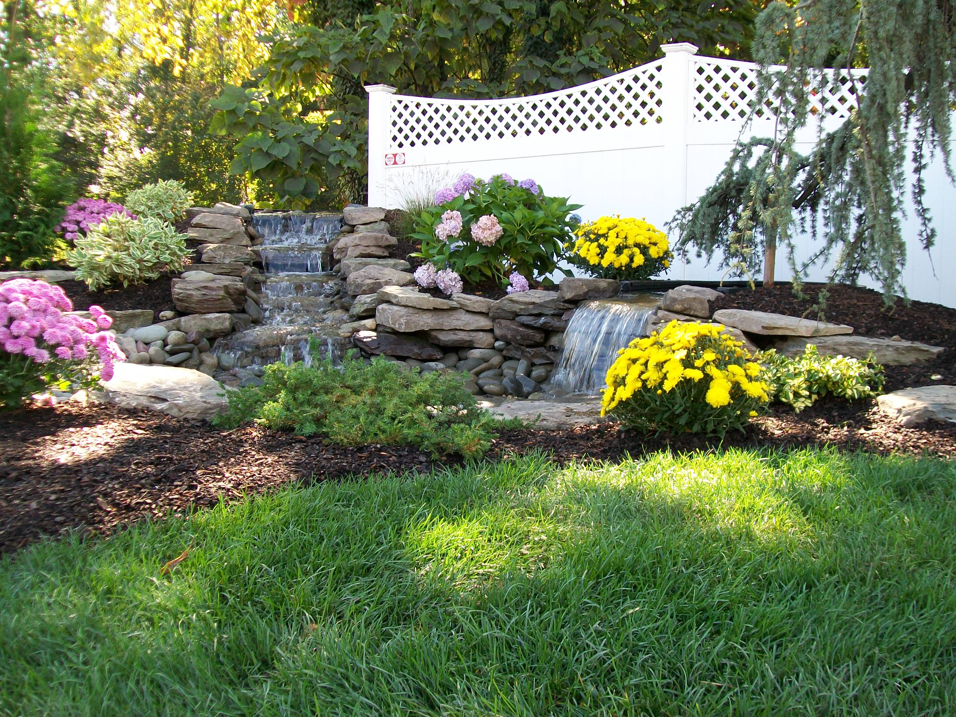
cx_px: 478
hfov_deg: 51.4
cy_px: 358
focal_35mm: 36
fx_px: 994
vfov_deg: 39.7
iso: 64
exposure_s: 1/100
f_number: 2.7
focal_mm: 6
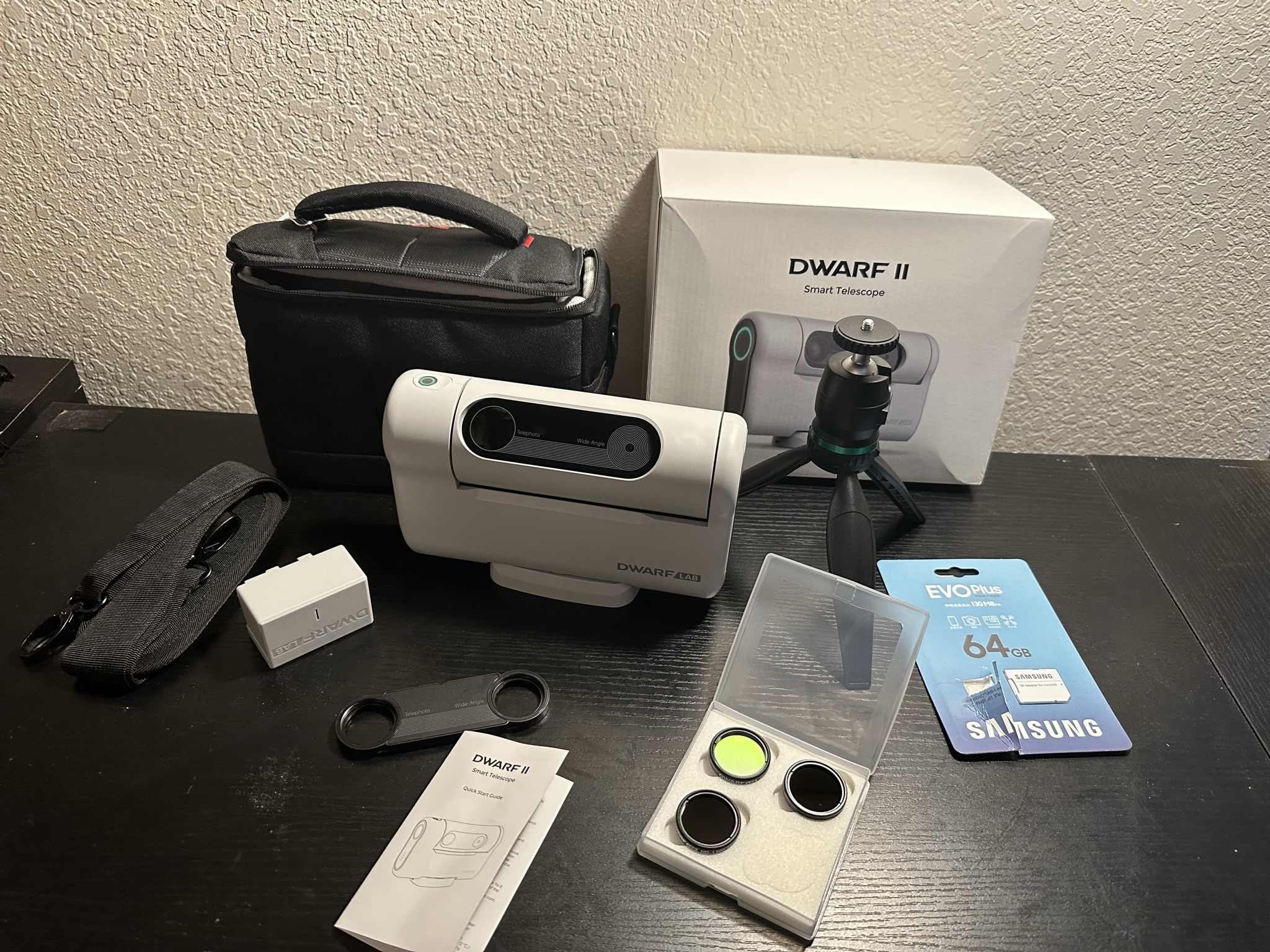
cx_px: 635
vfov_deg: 56.8
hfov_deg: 71.6
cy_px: 476
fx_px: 881
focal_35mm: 24
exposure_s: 1/60
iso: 320
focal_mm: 6.86
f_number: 1.78
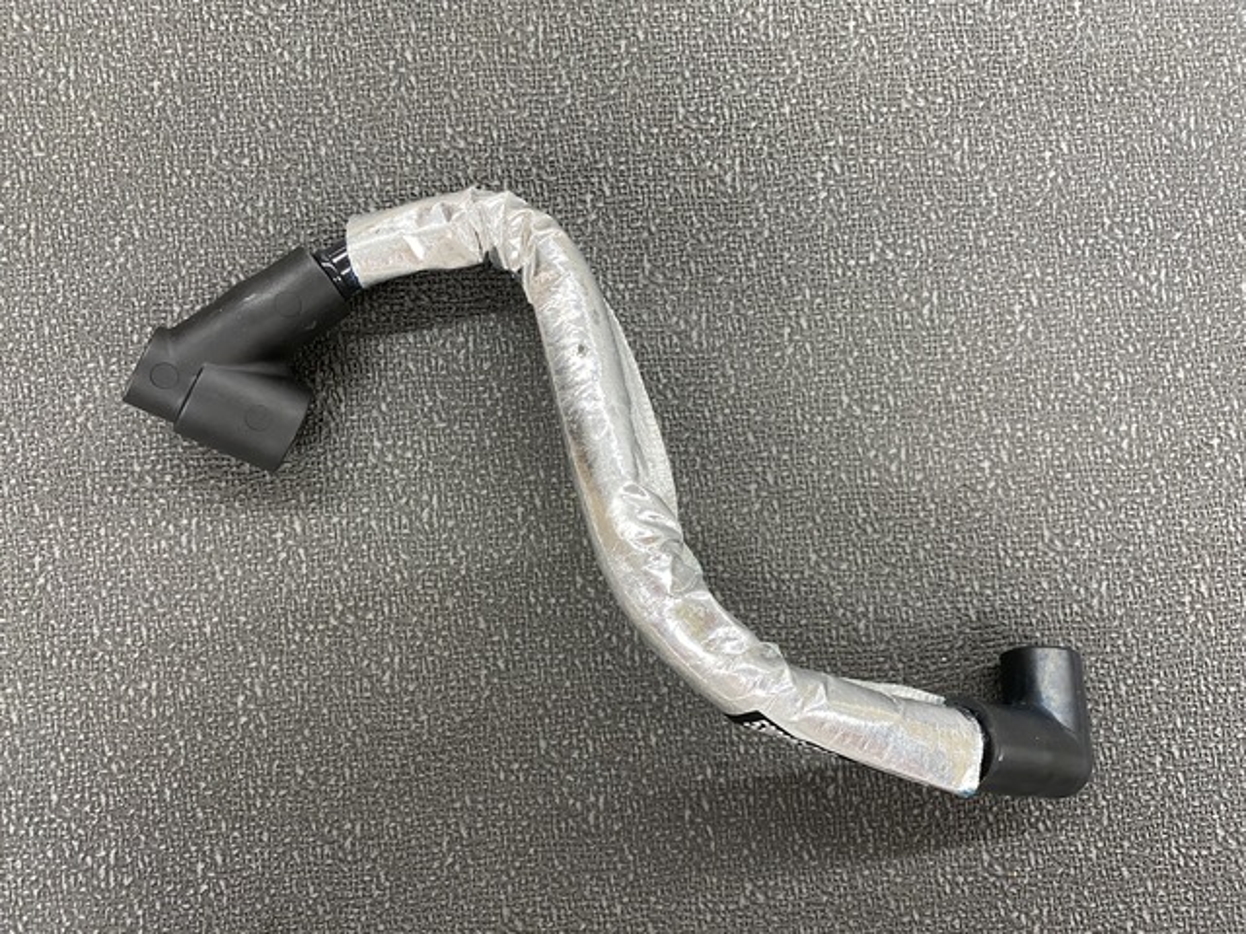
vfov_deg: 53.1
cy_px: 467
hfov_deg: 67.3
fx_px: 936
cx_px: 623
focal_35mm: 26
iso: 250
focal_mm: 4.25
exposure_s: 1/60
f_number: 1.8
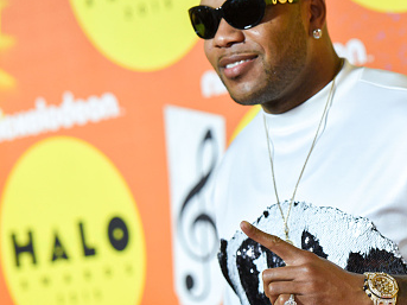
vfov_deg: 7.1
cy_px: 145
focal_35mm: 208
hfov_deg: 9.5
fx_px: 2445
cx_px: 295
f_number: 3.2
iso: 2000
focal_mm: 125
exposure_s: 1/320
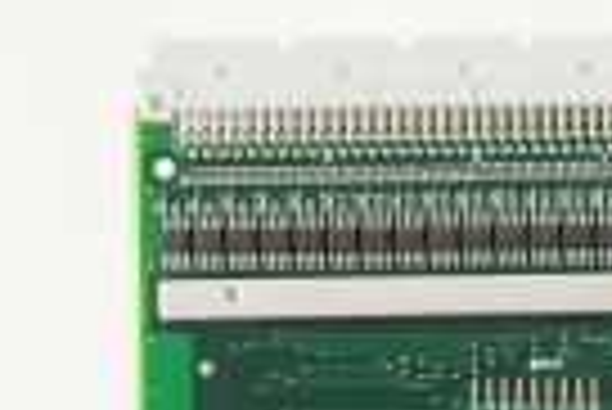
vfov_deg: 6.2
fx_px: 3744
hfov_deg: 8.9
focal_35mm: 220
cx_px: 1161
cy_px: 701
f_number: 11
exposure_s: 1/125
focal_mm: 50
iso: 1600
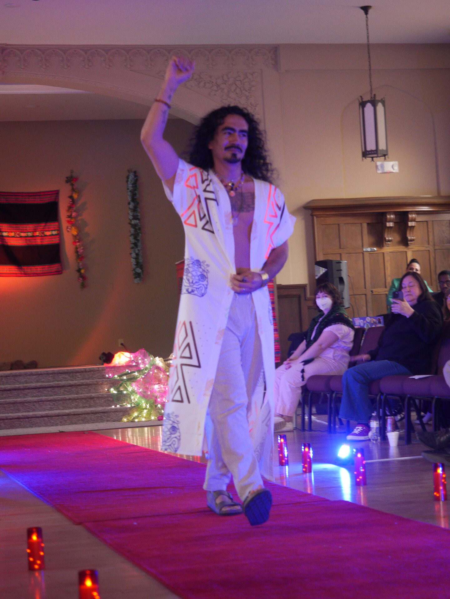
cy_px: 300
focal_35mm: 80
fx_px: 1387
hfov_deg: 18.4
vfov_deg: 24.4
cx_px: 225
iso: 1250
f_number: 2.8
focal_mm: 40
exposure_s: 1/80
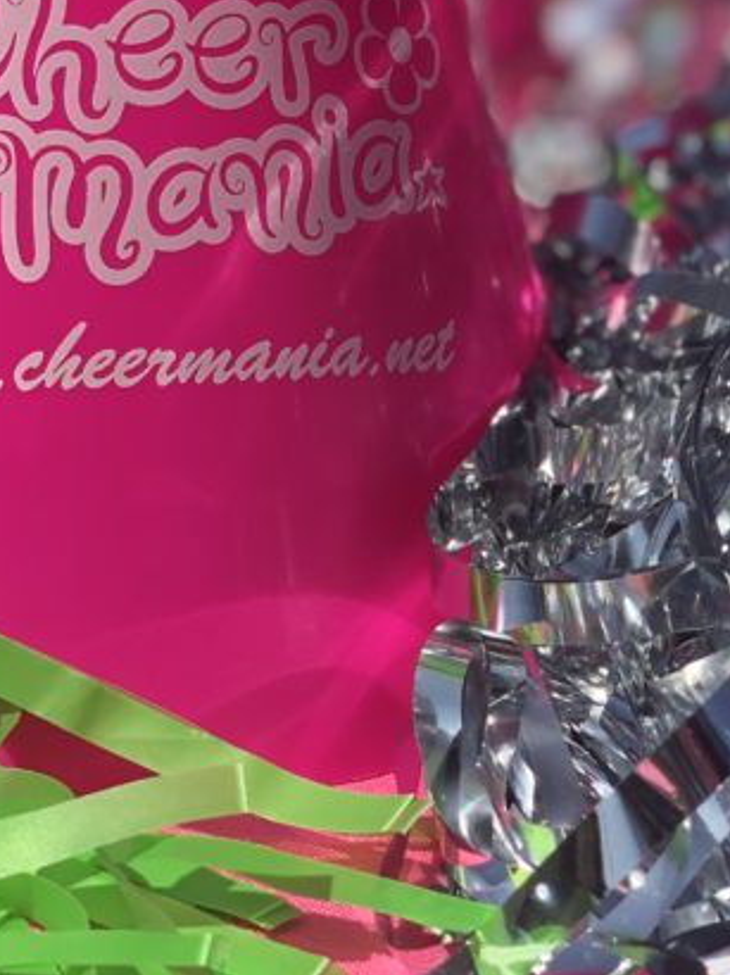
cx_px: 466
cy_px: 5
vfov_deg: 14.9
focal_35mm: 130
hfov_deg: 11.4
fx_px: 3659
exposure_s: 1/1333
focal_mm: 6
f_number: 2.4
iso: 16
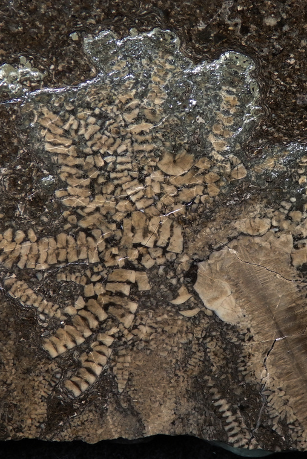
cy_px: 216
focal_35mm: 65
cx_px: 220
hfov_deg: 20.8
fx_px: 831
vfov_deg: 30.9
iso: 200
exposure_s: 1/60
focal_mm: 6
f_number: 3.4
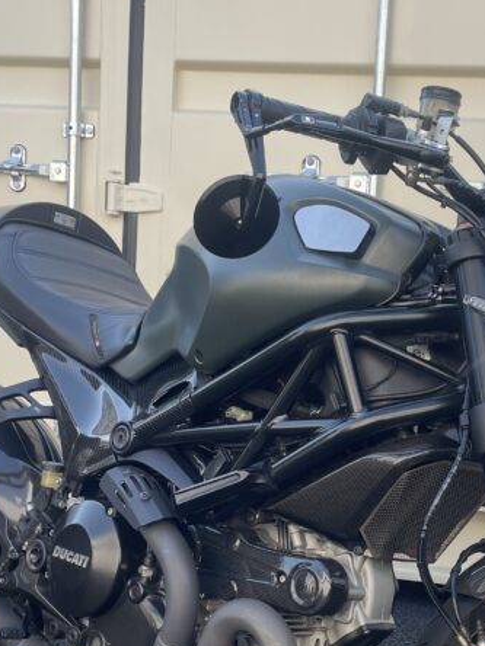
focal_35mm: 60
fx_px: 1121
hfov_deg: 24.2
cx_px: 355
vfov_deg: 31.9
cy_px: 431
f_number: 1.6
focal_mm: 4.2
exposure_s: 1/744
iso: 32
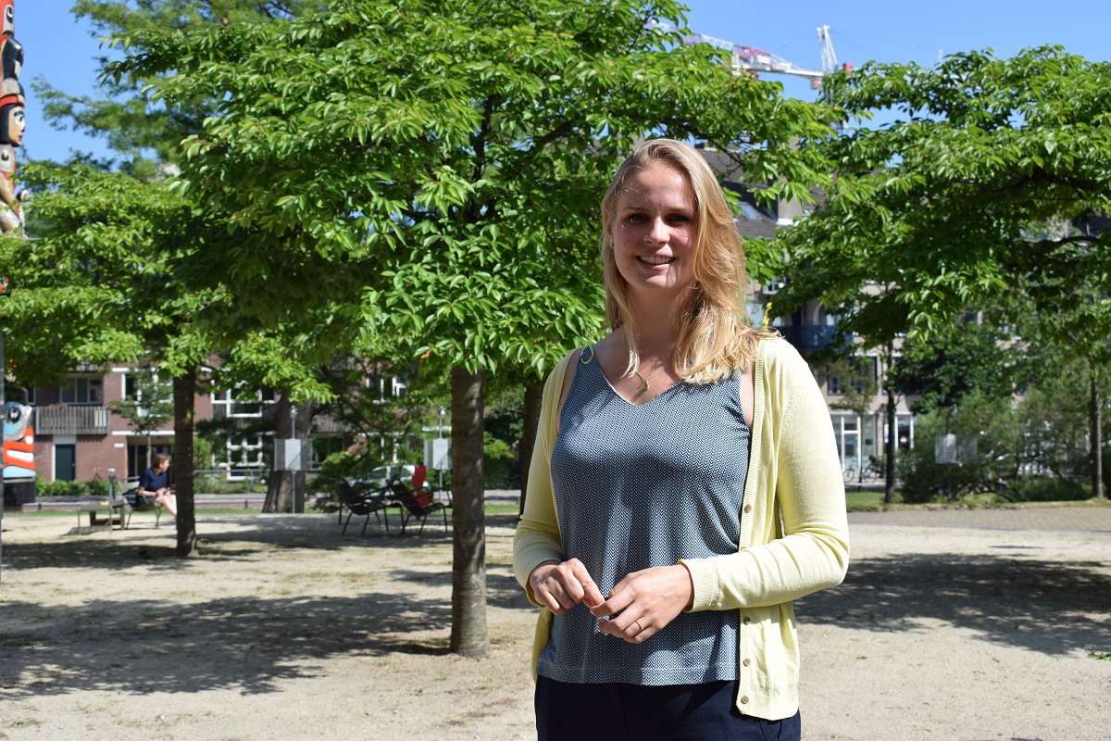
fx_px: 1481
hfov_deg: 41.1
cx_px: 556
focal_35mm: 48
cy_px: 370
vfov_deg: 28.1
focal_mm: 32
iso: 200
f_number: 10
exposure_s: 1/400
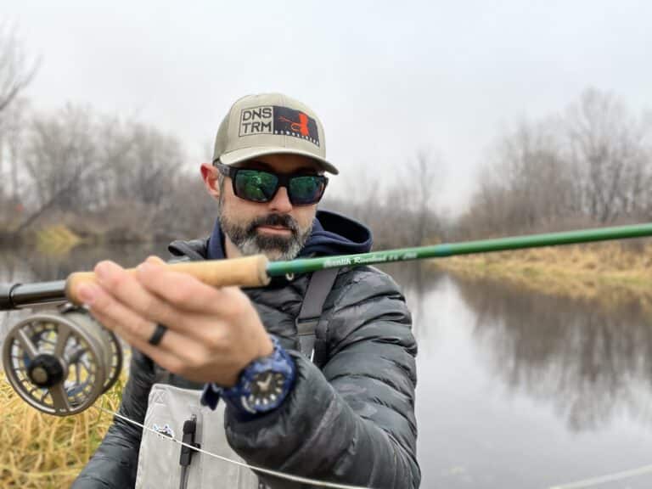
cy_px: 244
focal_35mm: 30
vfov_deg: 46.8
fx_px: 565
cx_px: 326
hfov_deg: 60.0
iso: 32
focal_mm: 2.71
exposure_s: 1/121
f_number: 2.2
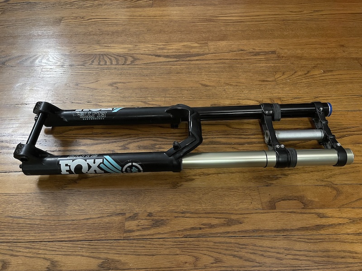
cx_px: 181
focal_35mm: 26
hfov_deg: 67.3
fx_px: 272
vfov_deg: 53.1
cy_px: 136
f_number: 1.6
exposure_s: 1/30
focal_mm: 4.2
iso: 800
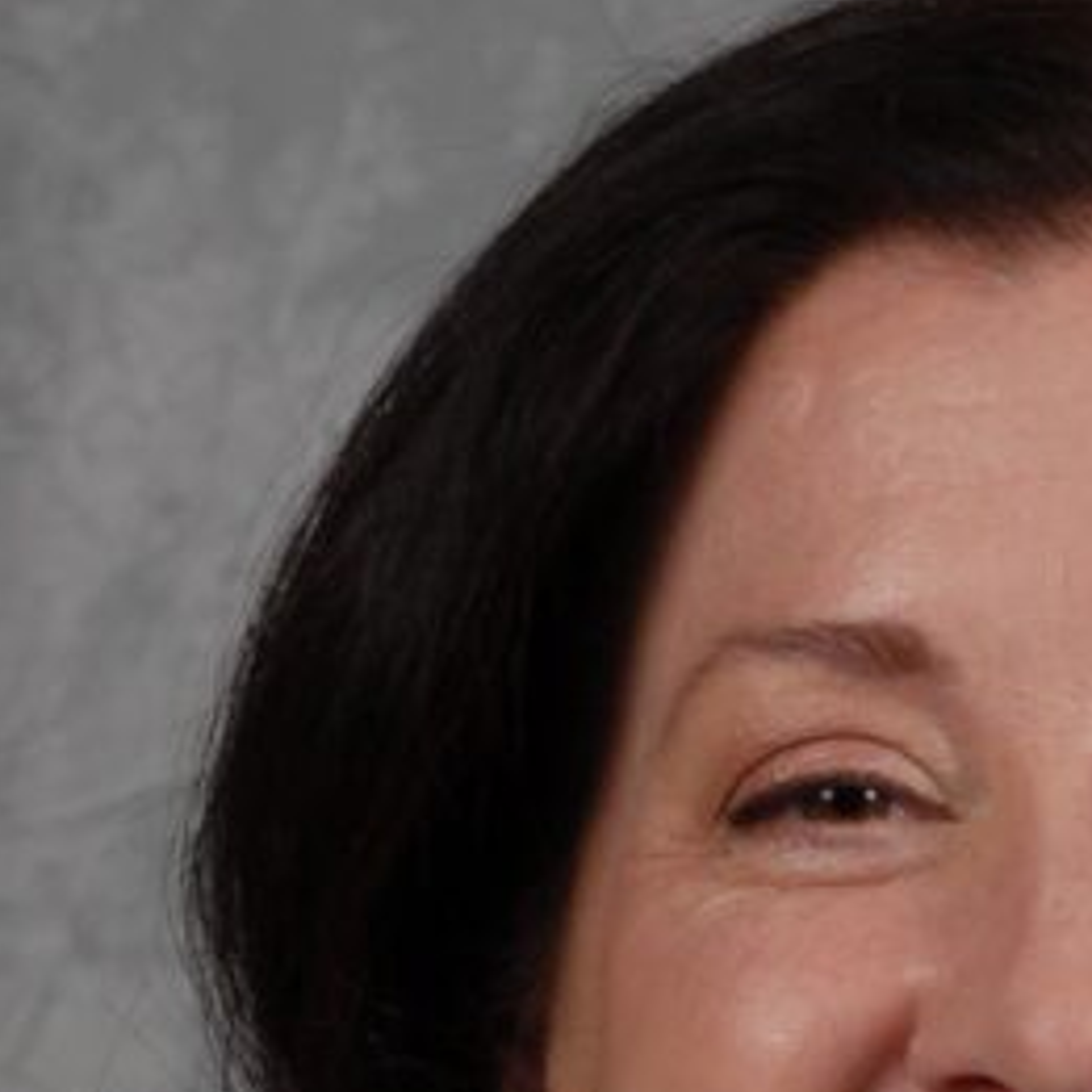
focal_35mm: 525
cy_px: 1891
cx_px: 1046
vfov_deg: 3.3
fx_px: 18737
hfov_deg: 3.3
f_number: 8
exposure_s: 1/160
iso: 200
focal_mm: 70
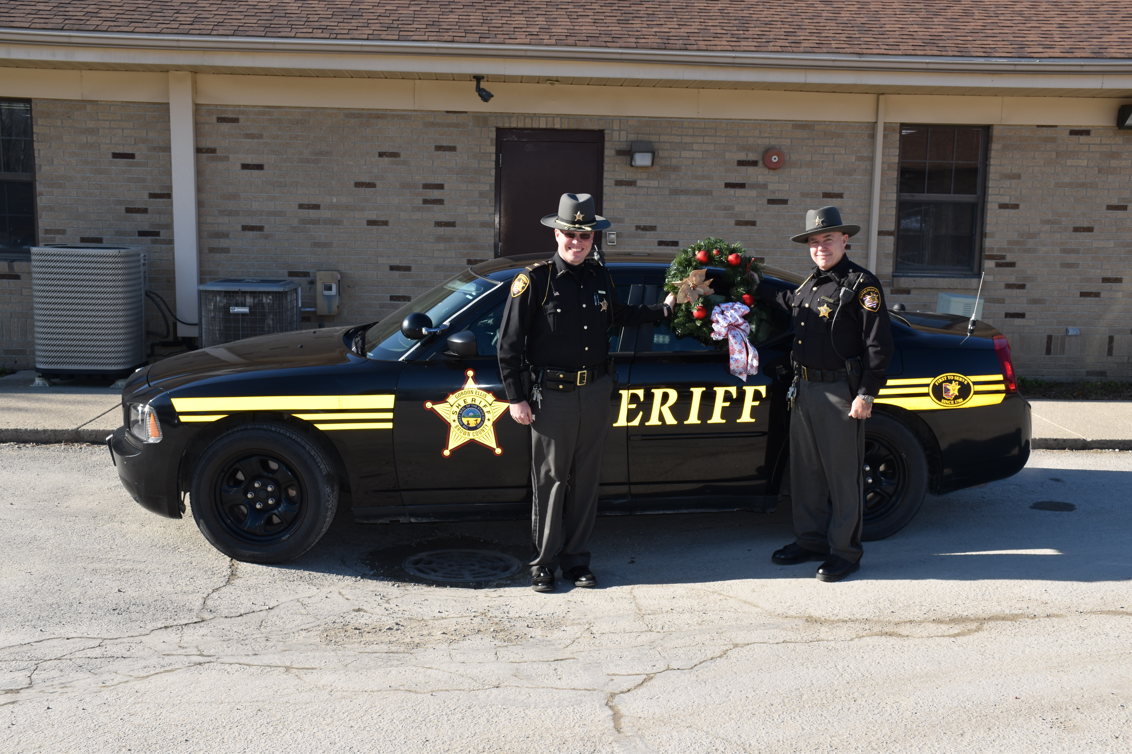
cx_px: 566
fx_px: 1132
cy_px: 377
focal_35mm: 36
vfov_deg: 36.9
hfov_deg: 53.1
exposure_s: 1/200
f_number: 8
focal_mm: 24
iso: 100
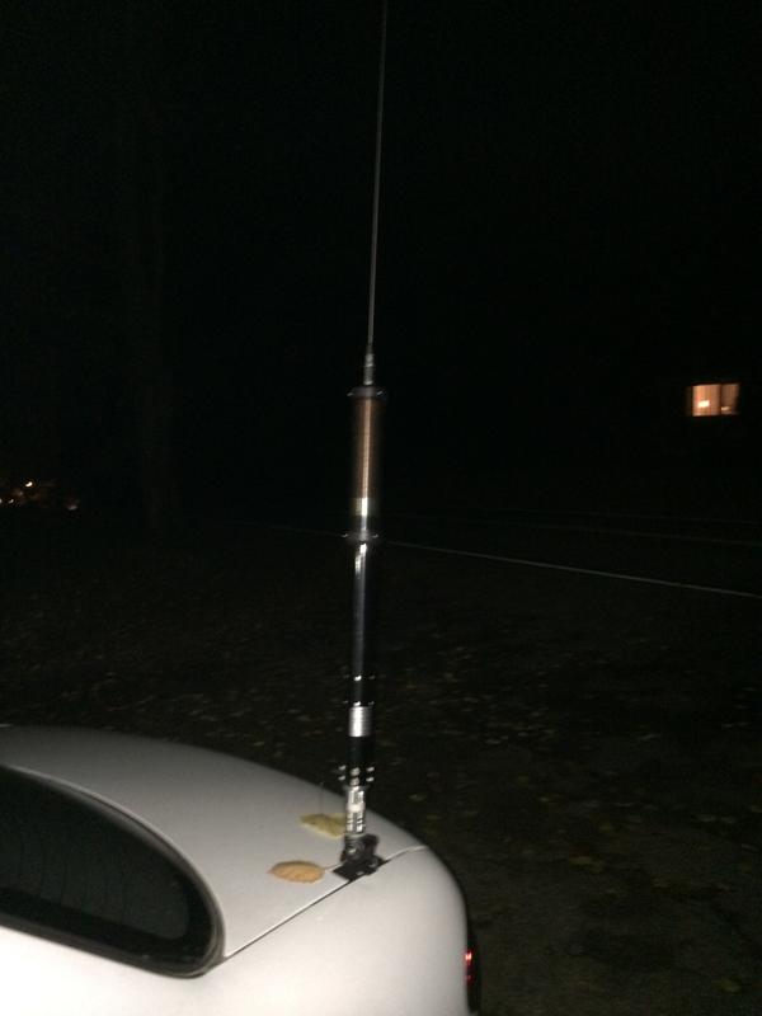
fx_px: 881
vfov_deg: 60.0
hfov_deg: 46.8
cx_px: 381
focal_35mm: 30
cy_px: 508
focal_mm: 4.12
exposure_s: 1/16
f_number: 2.2
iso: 500
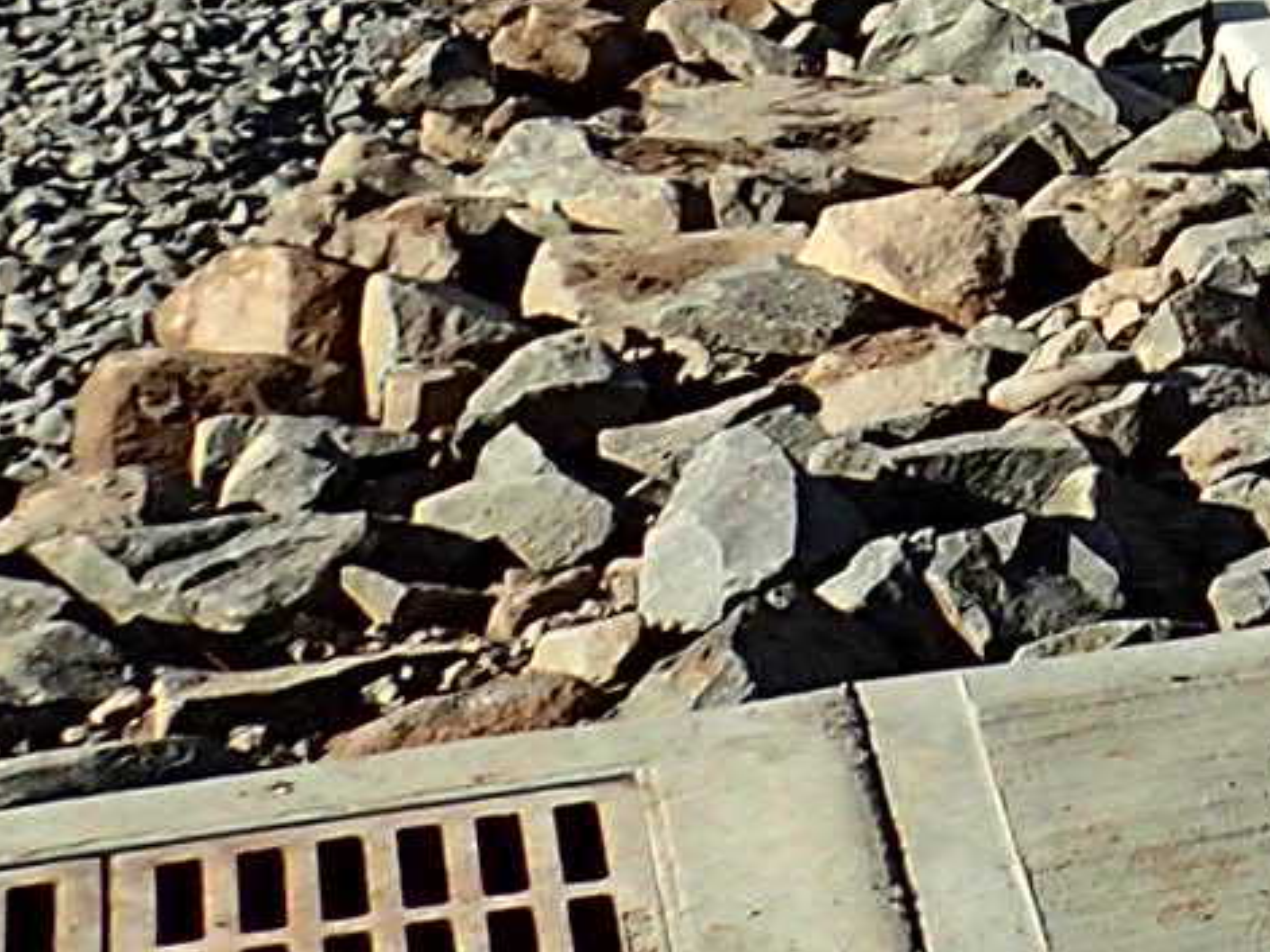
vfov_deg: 8.4
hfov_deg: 10.3
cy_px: -728
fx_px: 6235
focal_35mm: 170
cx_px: 2904
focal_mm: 4.5
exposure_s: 1/125
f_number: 8
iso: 100
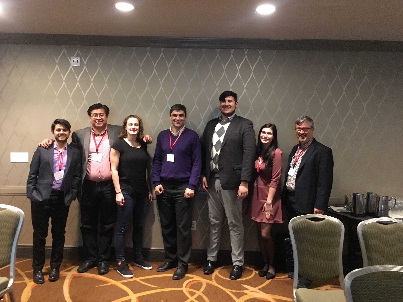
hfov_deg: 61.7
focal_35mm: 29
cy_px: 151
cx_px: 202
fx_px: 338
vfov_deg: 48.2
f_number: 2.2
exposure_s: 1/15
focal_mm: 4.15
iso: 320
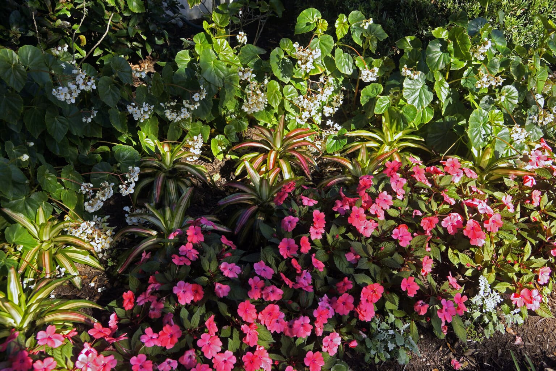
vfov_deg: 38.9
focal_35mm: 34
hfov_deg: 55.8
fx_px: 525
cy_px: 186
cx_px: 278
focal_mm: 23
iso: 200
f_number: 6.3
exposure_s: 1/320
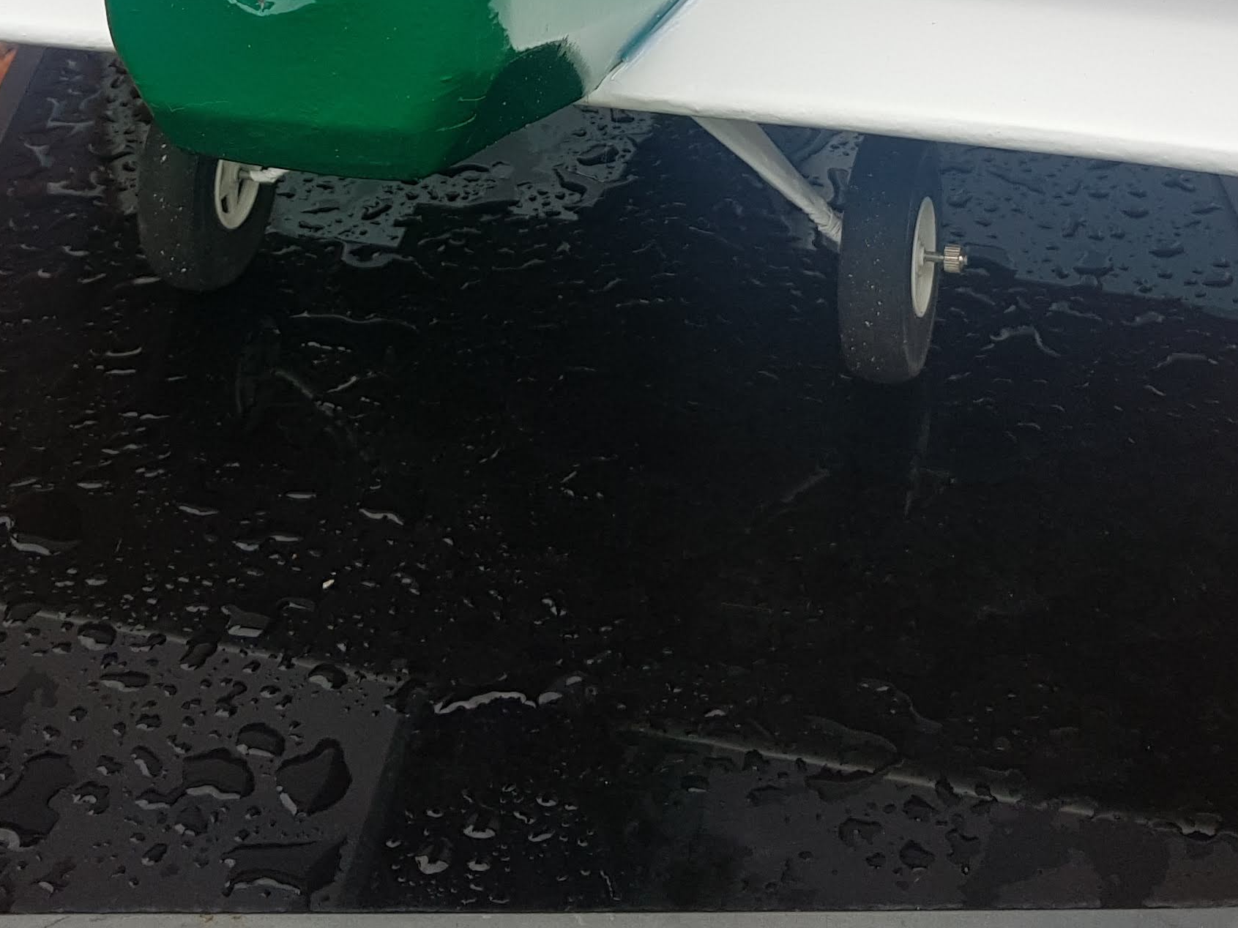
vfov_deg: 22.1
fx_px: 2217
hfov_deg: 31.2
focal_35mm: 62
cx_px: 569
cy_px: -143
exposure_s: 1/1092
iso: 40
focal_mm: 4.2
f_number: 1.7
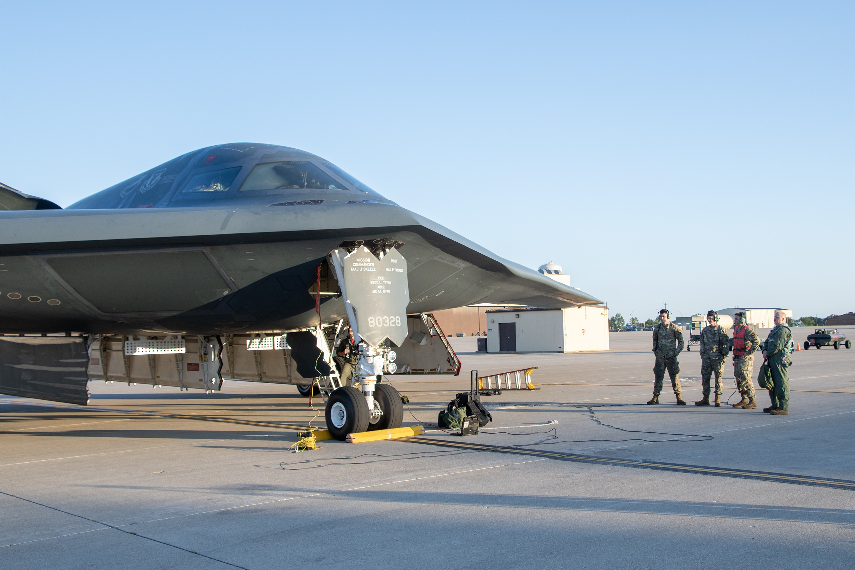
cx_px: 428
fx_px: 855
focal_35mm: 36
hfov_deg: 53.1
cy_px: 285
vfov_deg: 36.9
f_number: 6.3
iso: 200
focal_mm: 24
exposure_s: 1/200
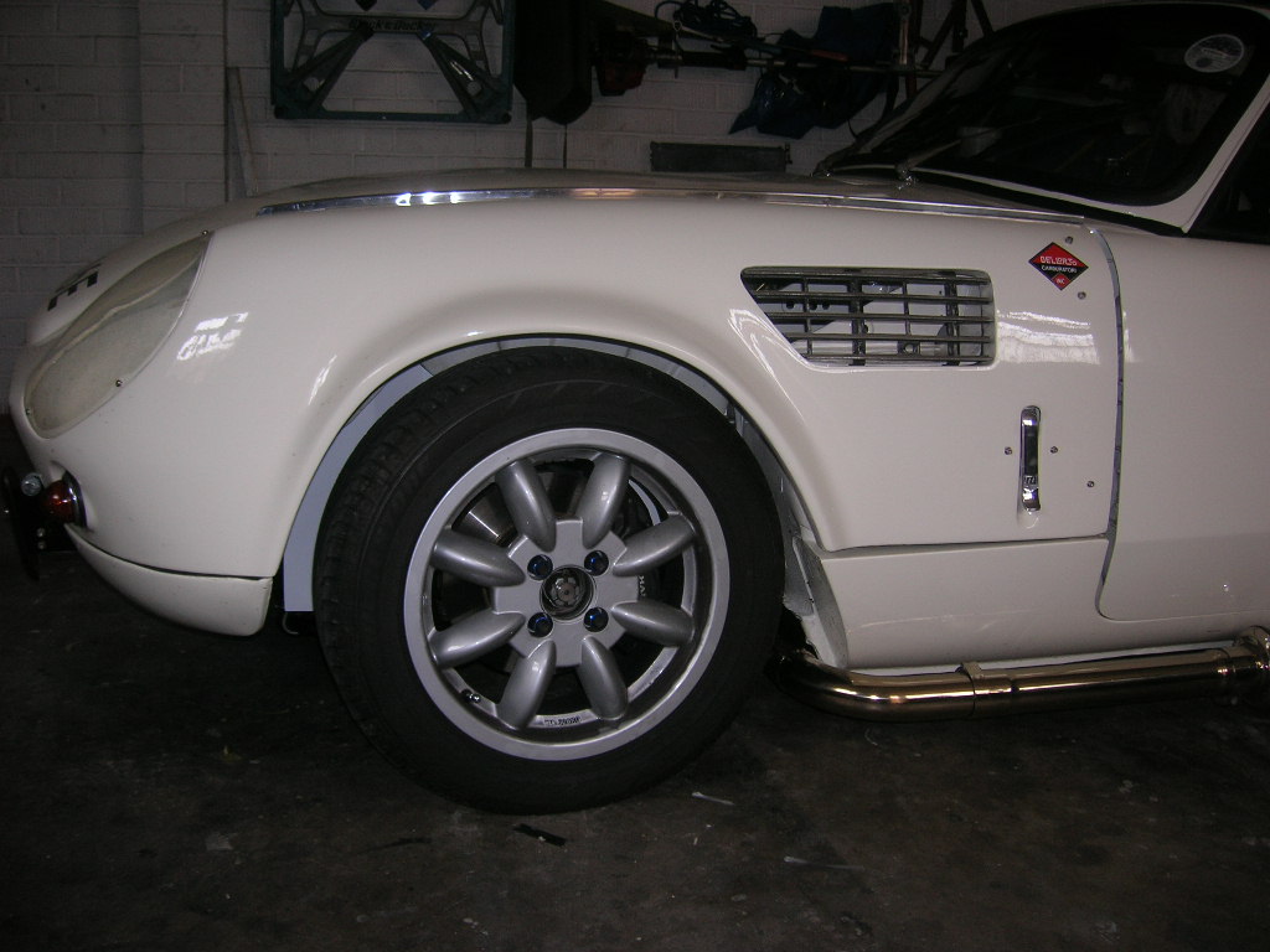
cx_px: 635
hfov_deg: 54.0
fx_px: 1247
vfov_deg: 41.8
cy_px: 476
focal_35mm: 34
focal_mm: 5.7
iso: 50
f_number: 2.9
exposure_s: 1/60.1
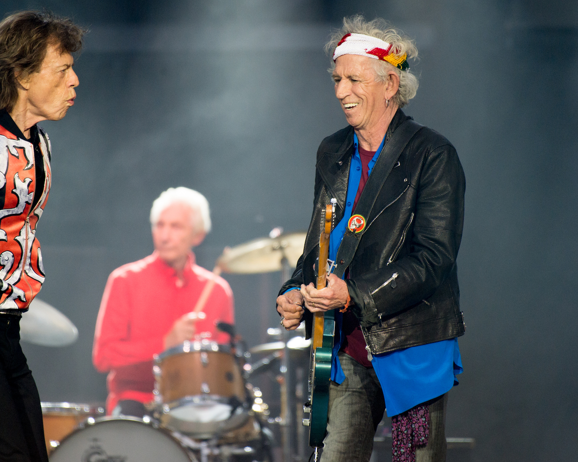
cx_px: 253
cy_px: 231
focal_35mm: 565
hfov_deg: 3.4
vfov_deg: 2.7
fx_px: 9665
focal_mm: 500
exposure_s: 1/1000
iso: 1600
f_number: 5.6
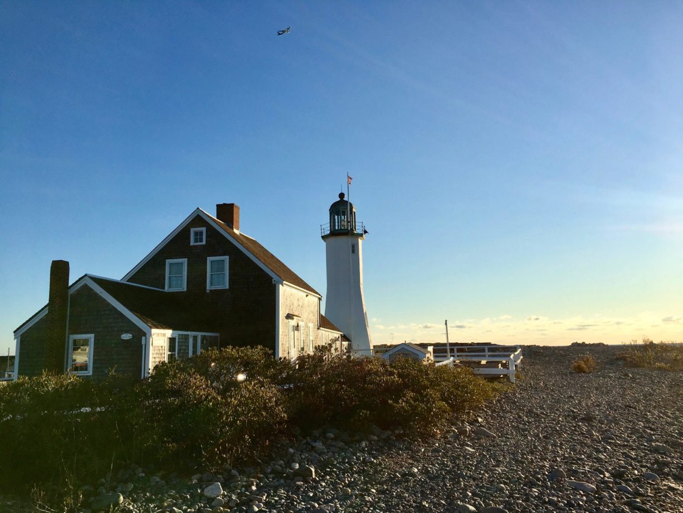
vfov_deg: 48.2
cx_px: 342
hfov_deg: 61.6
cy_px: 256
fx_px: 572
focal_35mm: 29
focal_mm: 4.15
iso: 25
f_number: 2.2
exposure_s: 1/2198
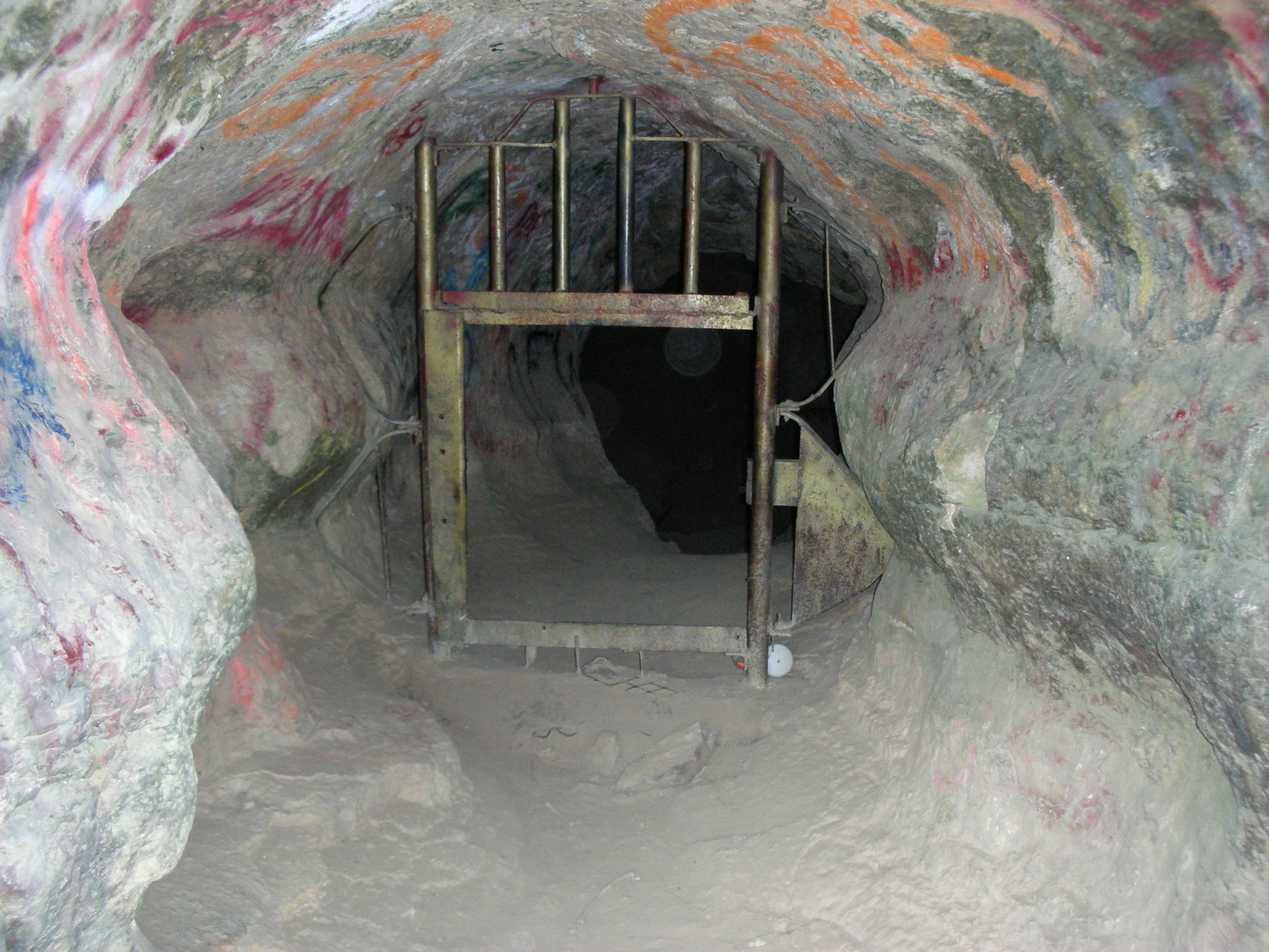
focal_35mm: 35
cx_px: 634
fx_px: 1283
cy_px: 476
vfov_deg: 40.7
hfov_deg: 52.6
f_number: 3
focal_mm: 5.8
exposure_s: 1/60.1
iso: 200
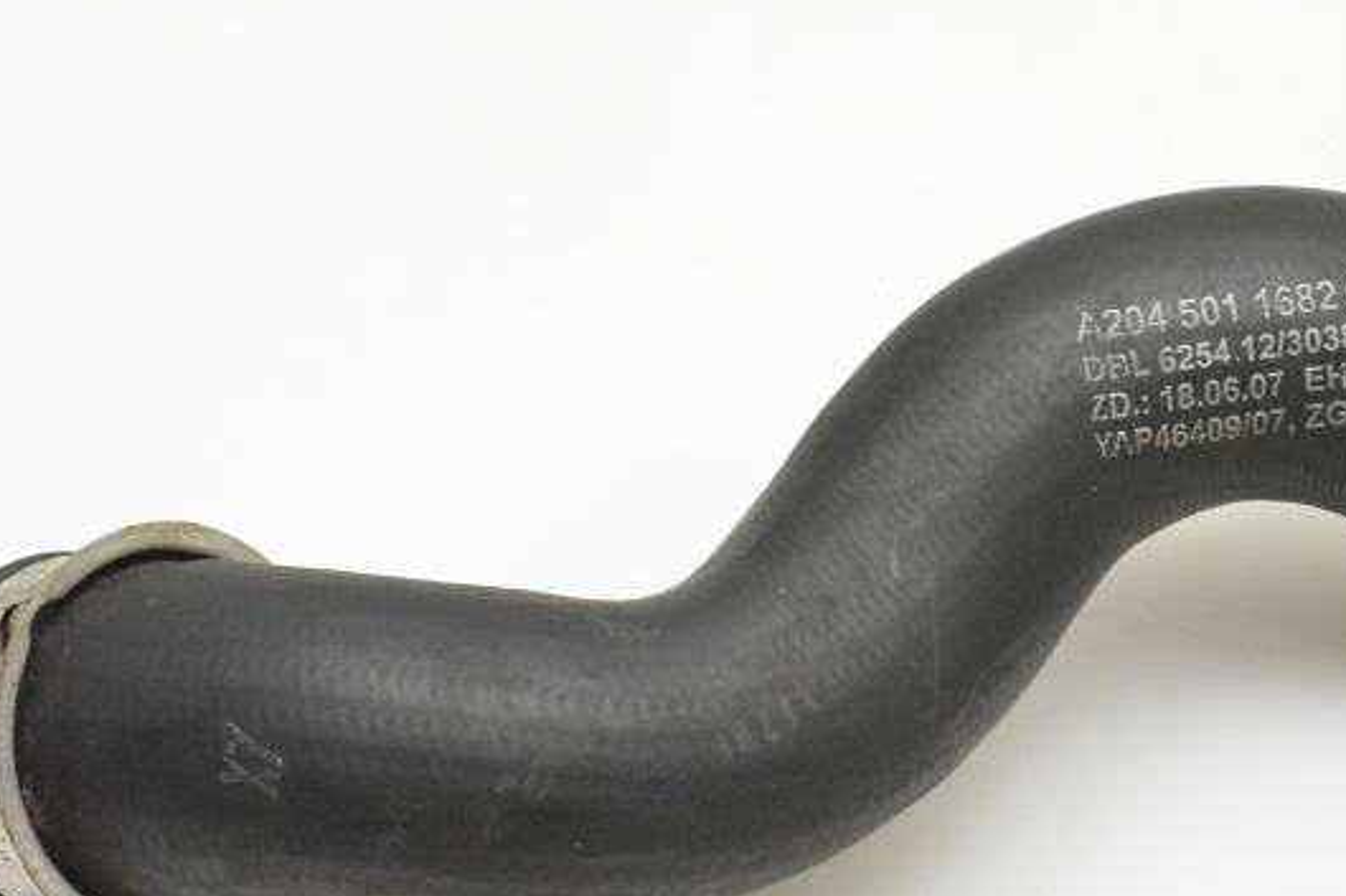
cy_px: 675
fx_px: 5195
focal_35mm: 139
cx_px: 1097
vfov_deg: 9.8
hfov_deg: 14.7
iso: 6400
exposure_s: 1/400
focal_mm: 48
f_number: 10
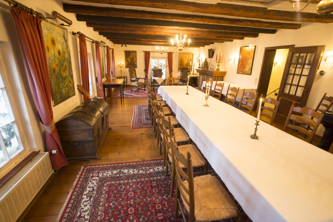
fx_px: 148
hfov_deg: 96.7
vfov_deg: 73.7
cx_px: 166
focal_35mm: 16
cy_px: 111
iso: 100
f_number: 2.8
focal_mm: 16
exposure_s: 1/5
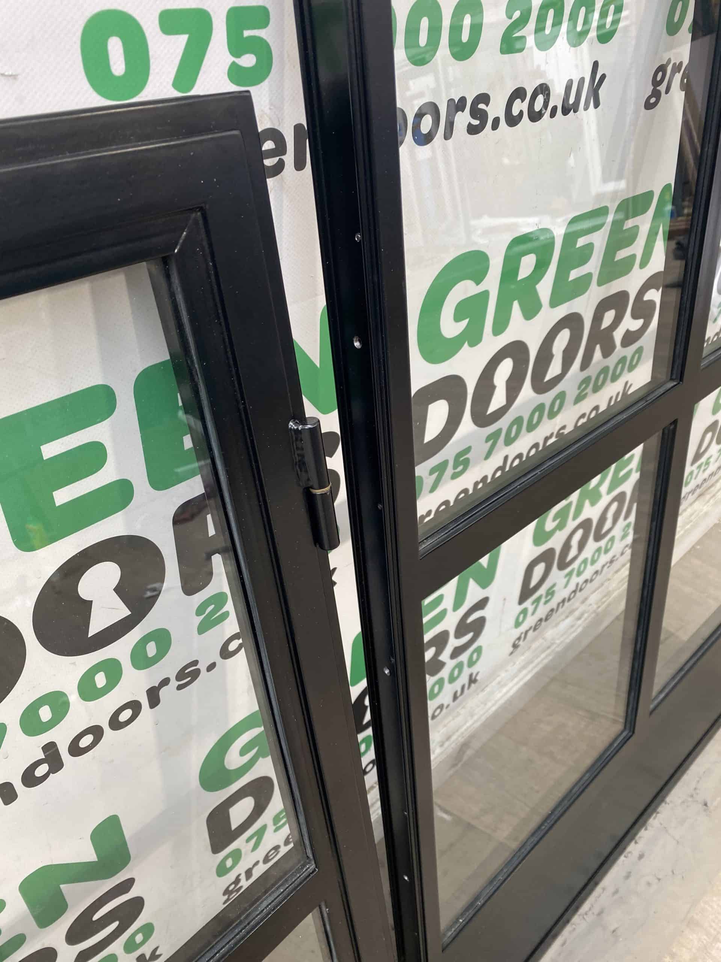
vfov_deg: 67.3
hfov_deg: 53.1
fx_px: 722
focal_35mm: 26
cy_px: 481
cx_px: 360
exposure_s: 1/100
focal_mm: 4.25
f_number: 1.8
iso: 64
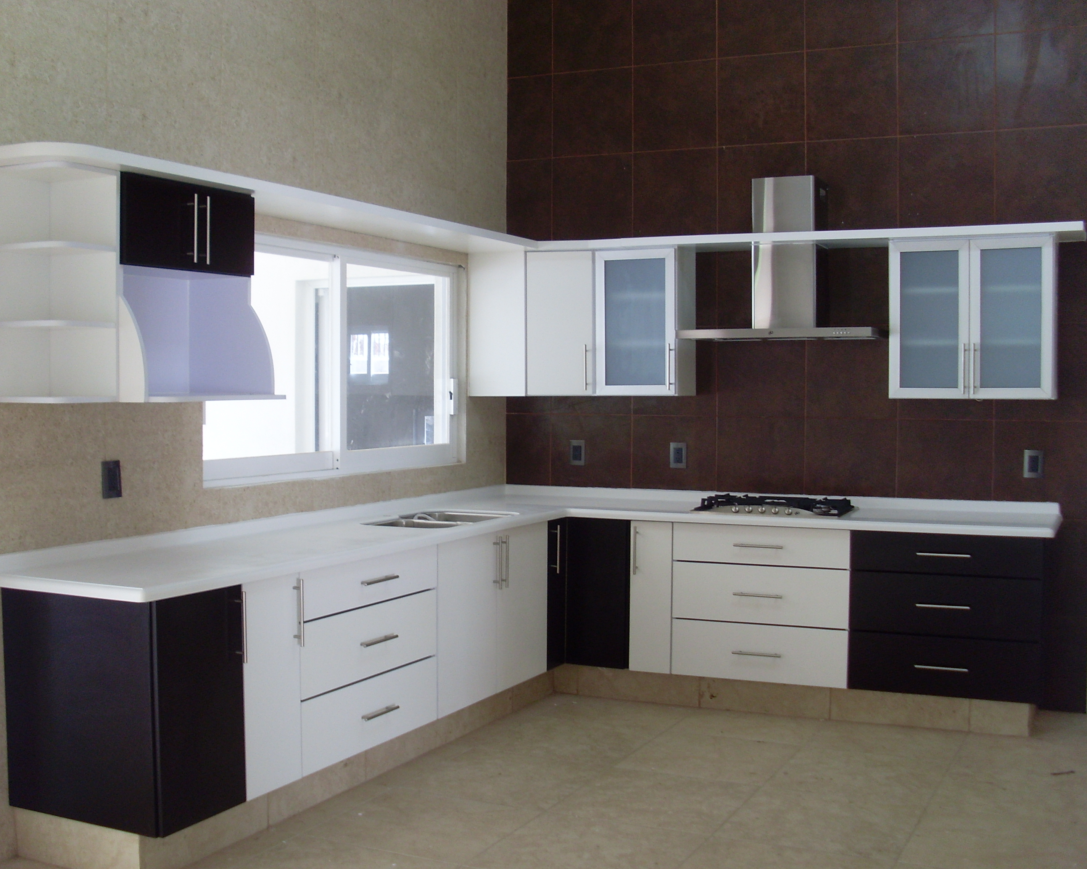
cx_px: 541
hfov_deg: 45.8
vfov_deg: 37.3
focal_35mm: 40
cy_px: 430
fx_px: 1287
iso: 80
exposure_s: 1/15
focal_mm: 6.3
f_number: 3
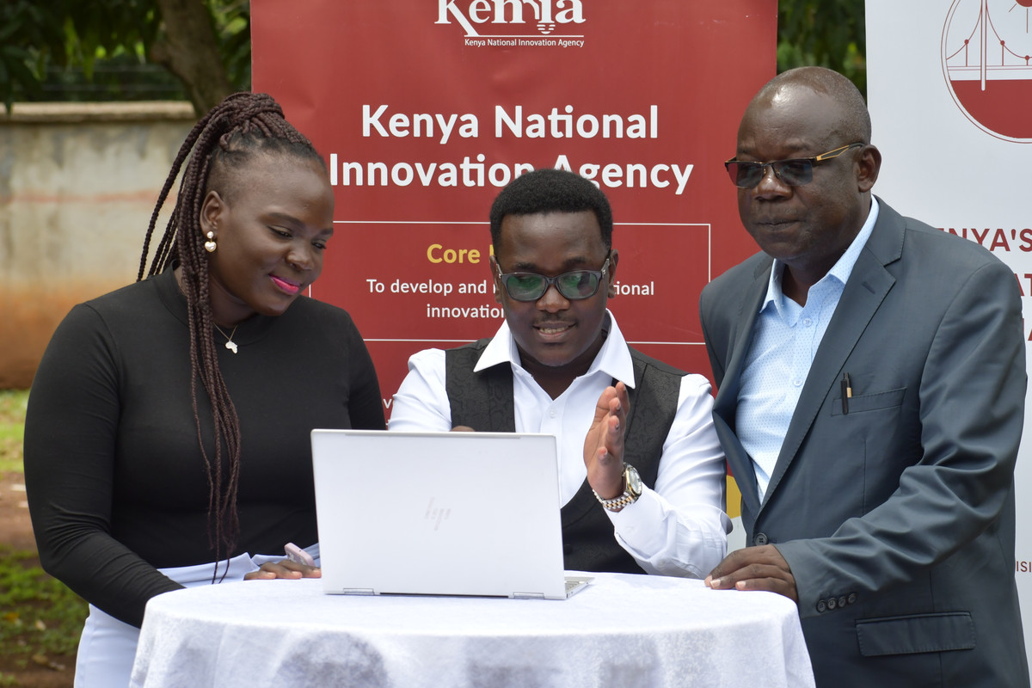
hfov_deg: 13.1
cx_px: 516
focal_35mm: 157
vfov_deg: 8.7
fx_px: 4500
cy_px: 344
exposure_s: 1/640
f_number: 6.3
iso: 500
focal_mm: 105
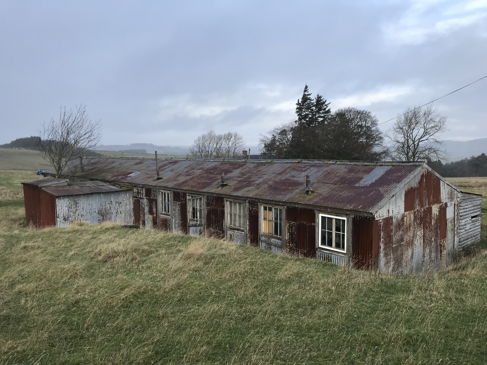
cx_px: 244
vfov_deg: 49.7
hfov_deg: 63.4
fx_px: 394
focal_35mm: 28
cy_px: 182
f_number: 1.8
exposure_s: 1/381
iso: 20
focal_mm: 3.99
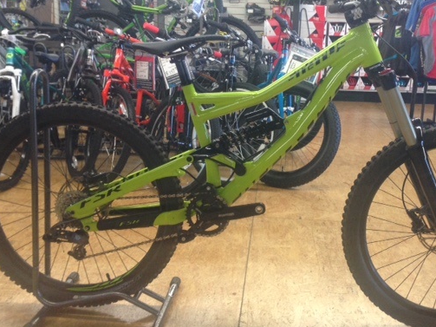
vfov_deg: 34.3
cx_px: 253
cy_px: 144
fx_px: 529
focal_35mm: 42
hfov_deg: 44.7
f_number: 2.4
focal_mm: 4.12
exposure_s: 1/20
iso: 125
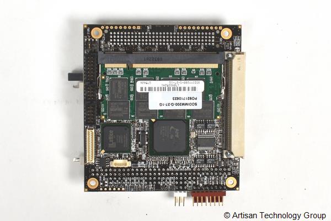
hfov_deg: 61.9
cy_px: 110
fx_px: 276
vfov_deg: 43.6
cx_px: 166
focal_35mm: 30
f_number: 10
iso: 100
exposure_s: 1/200
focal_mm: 20
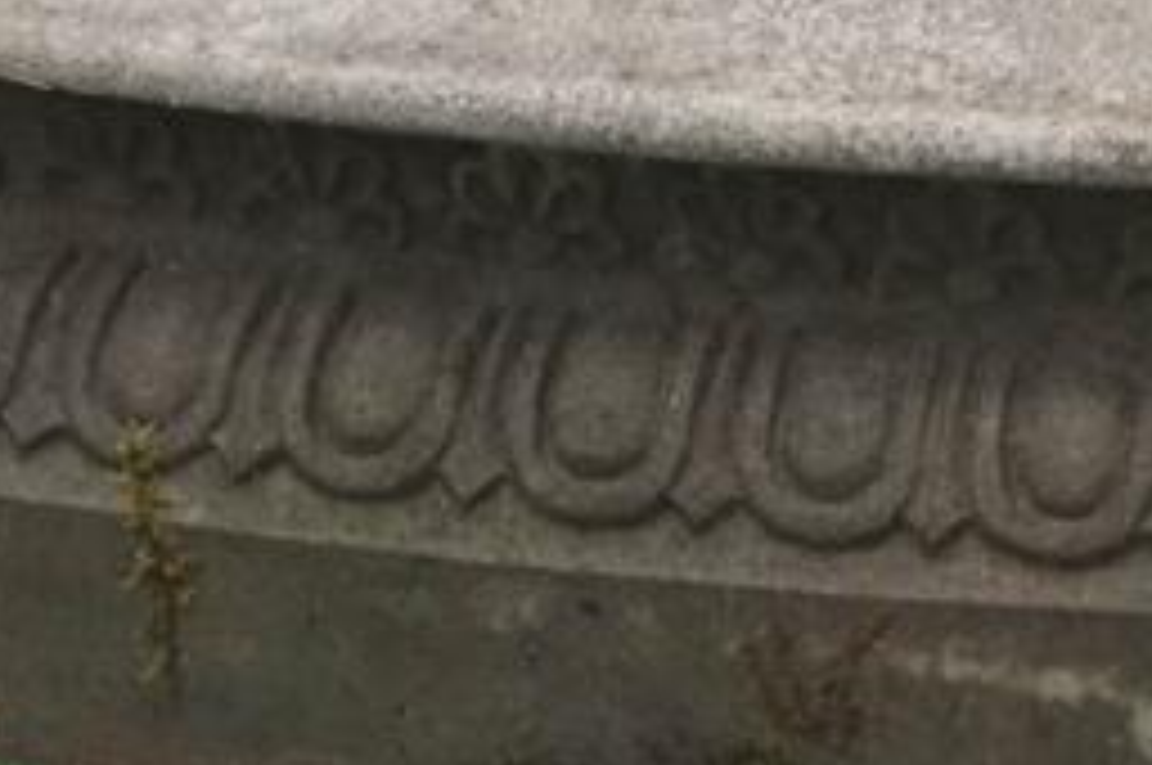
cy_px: -1782
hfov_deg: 5.5
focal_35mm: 370
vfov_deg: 3.6
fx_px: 11809
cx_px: 1575
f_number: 8
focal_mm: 35
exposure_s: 1/200
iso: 500
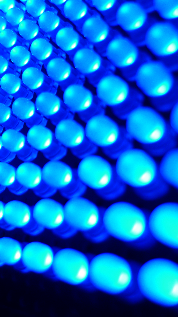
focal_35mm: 48
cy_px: 158
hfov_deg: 23.1
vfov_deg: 42.9
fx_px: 403
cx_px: -29
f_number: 2.8
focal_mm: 5.5
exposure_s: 1/80
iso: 80
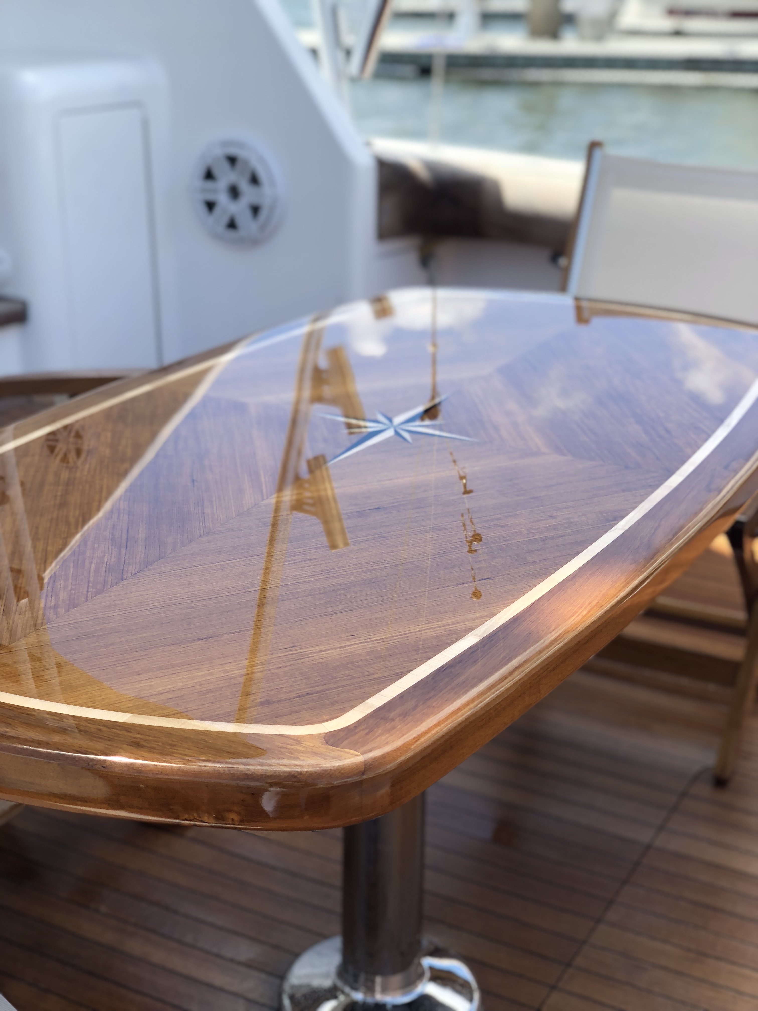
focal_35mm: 52
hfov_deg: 28.0
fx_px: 1518
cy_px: 506
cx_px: 379
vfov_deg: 36.8
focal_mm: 6
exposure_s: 1/500
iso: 16
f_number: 2.4
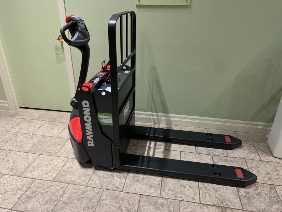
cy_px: 106
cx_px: 141
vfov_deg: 53.1
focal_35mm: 26
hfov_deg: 67.3
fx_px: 212
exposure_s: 1/60
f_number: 1.8
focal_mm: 4.25
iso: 200
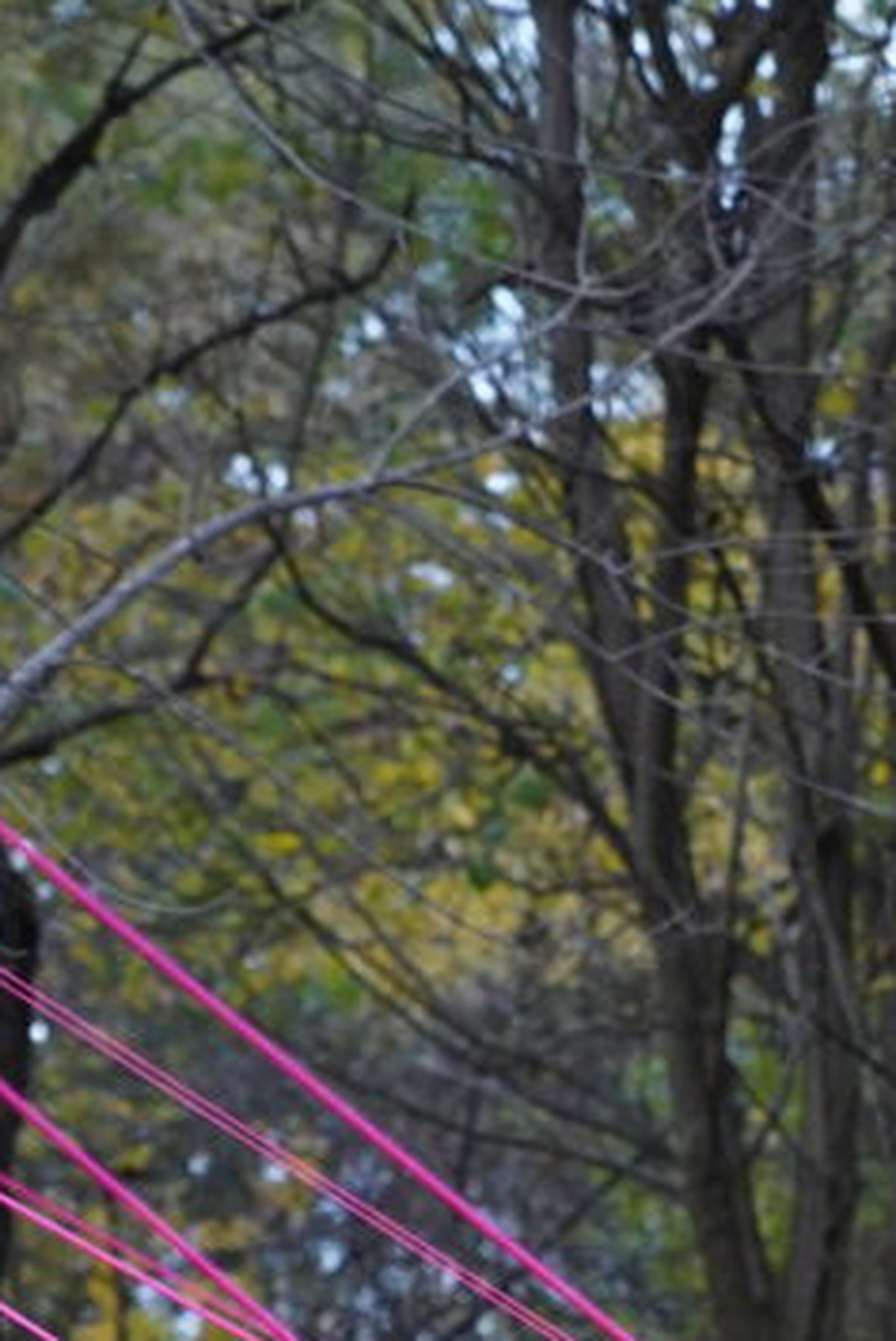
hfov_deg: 6.7
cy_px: 1637
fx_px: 7563
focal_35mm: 203
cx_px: 1262
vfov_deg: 10.0
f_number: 2.8
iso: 5000
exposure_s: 1/640
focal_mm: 70
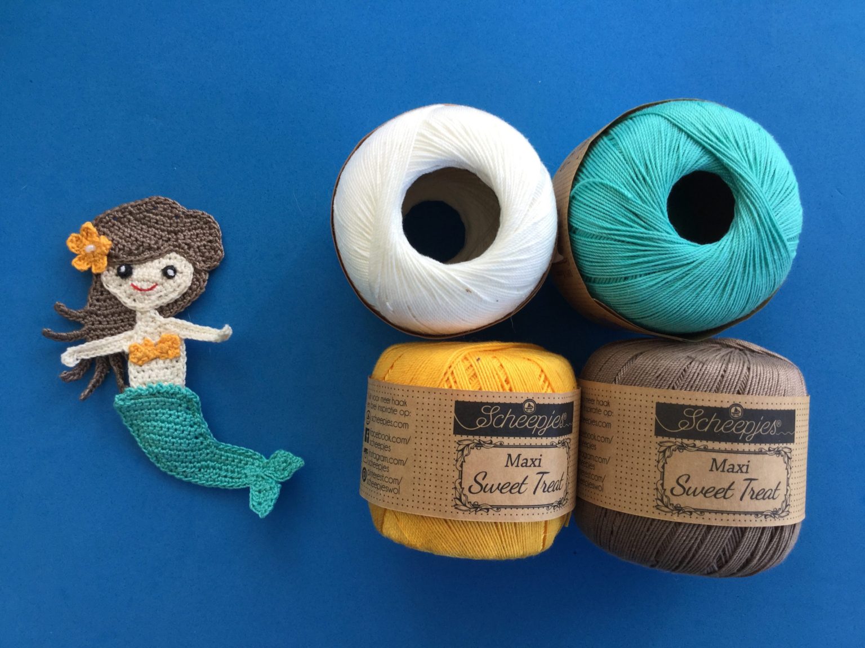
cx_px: 432
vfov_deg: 45.4
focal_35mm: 31
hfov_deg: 58.4
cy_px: 324
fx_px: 775
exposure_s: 1/50
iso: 25
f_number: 2.4
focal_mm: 3.3
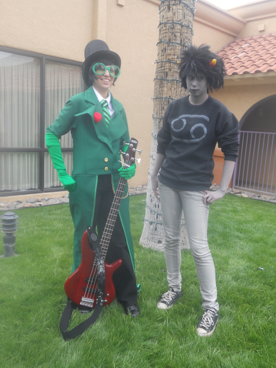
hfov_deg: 44.2
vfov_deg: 56.8
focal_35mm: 32
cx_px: 138
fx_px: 340
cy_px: 184
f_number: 3.5
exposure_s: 1/160
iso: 80
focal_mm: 5.8
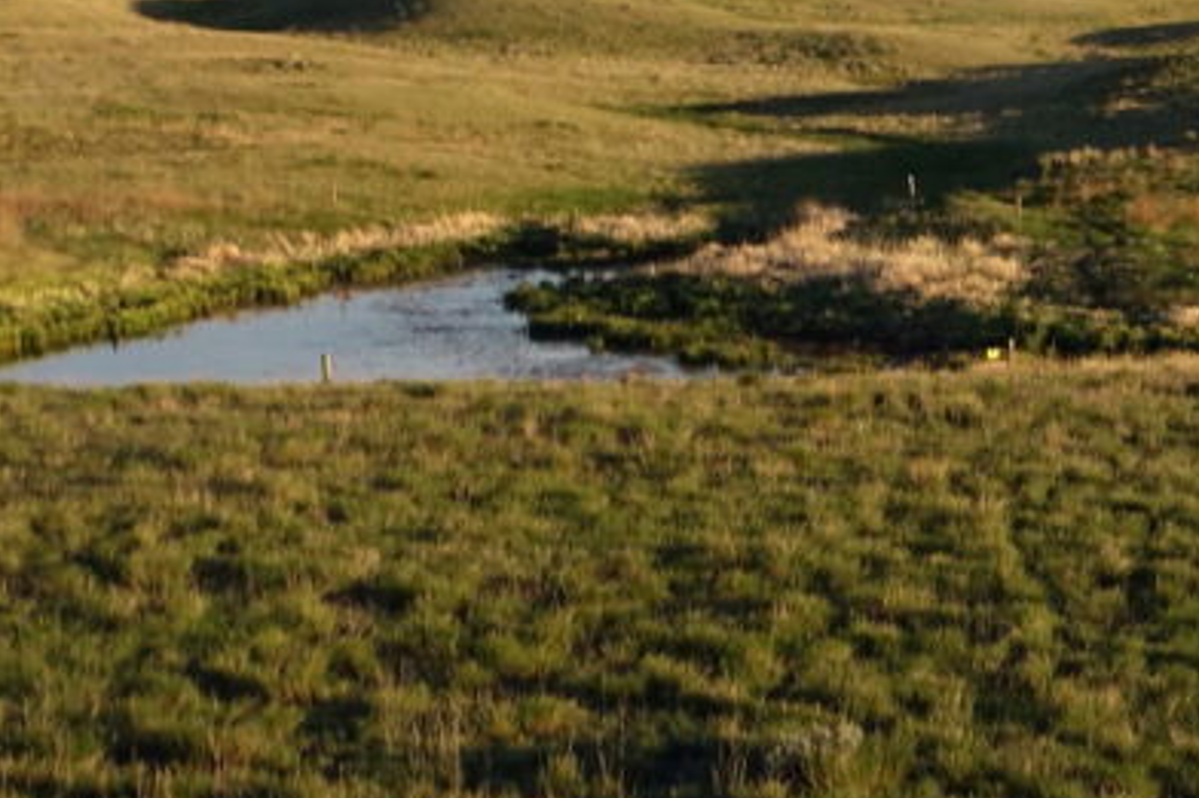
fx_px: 3129
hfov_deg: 19.7
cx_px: 1609
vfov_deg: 14.5
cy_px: 526
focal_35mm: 94
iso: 125
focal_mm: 8.8
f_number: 11
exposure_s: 1/50
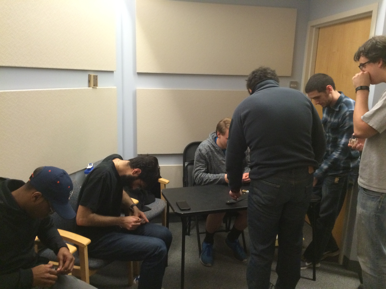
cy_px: 144
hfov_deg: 61.7
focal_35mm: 29
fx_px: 323
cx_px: 193
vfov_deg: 48.2
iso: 250
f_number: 2.2
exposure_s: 1/17
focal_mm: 4.15
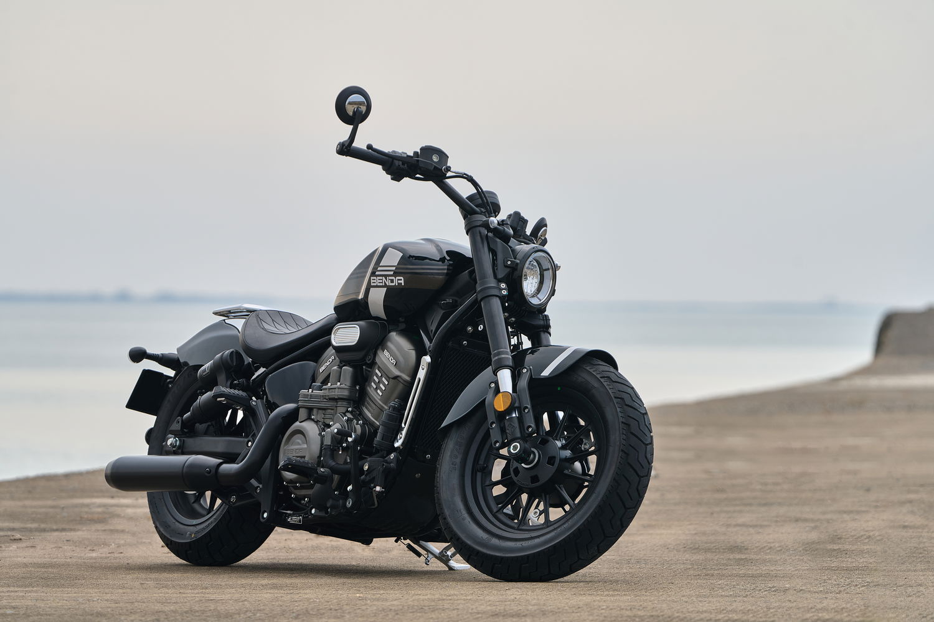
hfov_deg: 7.7
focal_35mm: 268
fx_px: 6950
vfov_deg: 5.1
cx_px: 467
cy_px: 311
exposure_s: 1/400
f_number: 6.3
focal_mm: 268
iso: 200
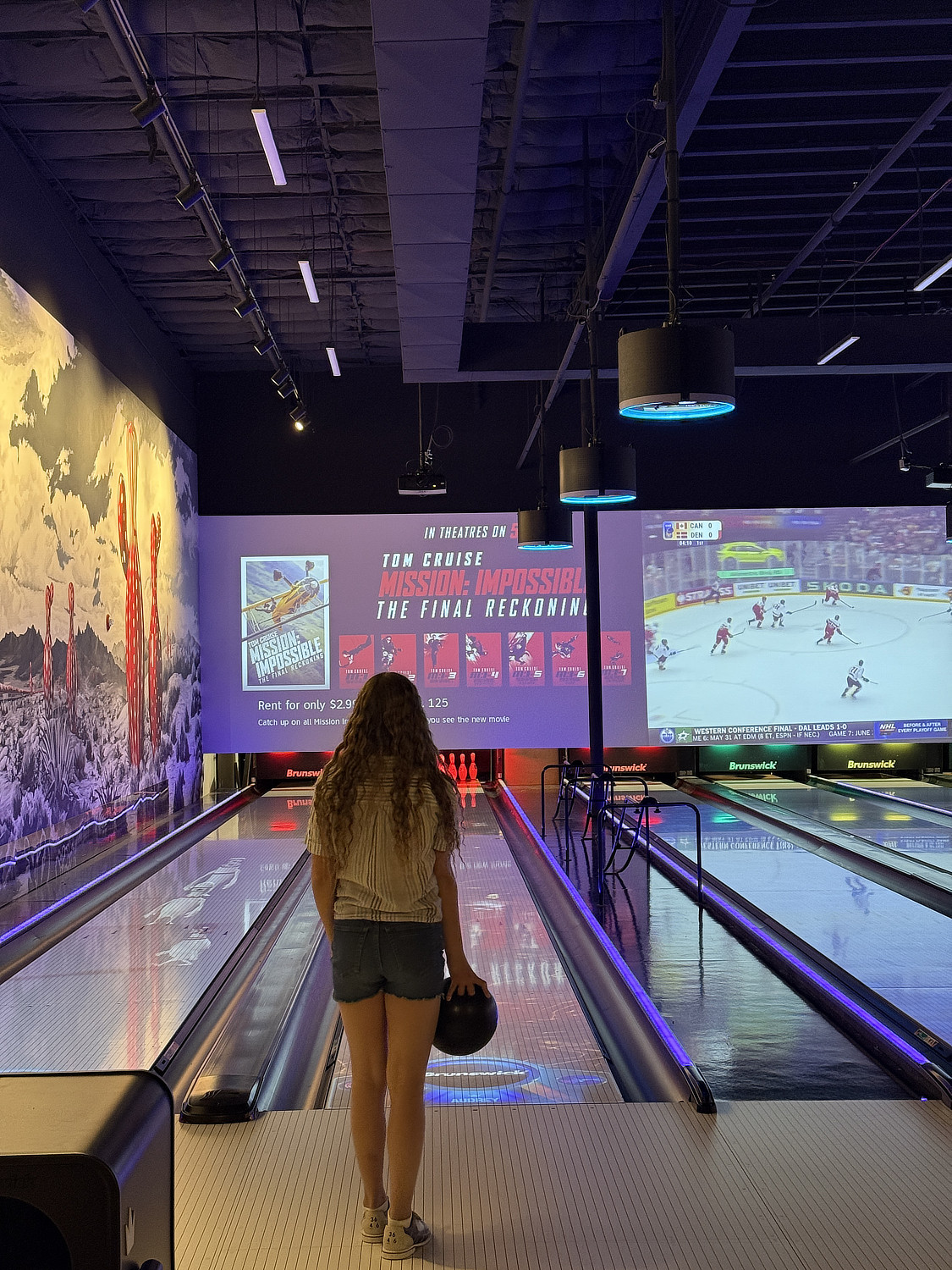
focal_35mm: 48
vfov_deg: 39.7
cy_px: 635
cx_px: 476
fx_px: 1760
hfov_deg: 30.3
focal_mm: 6.8
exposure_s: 1/40
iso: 320
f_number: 1.8
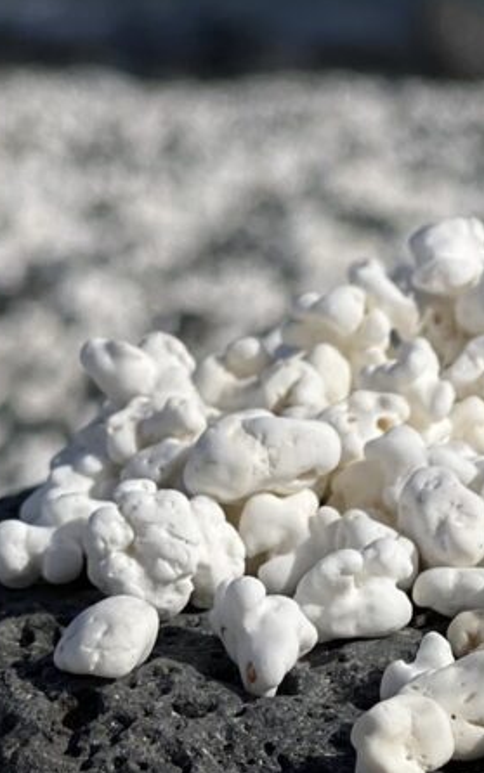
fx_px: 4007
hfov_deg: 6.9
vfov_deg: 10.9
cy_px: 766
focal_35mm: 190
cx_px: 505
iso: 25
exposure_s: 1/4348
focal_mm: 6
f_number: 2
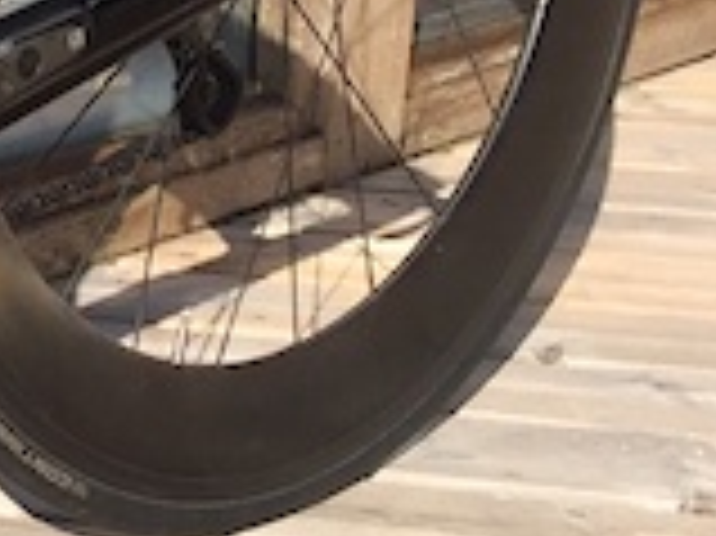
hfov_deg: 11.7
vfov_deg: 9.9
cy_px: -239
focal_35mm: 146
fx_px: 3018
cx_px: -847
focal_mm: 4.15
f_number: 2.2
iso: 32
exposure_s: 1/2326
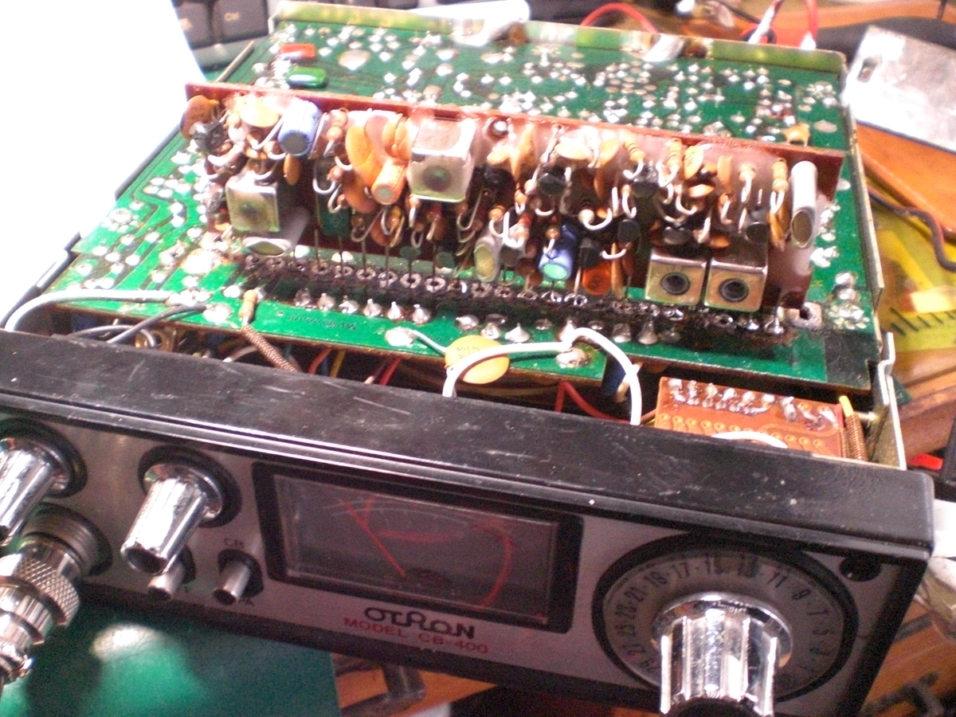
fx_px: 1049
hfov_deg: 49.0
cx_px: 478
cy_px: 358
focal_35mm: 38
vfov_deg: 37.7
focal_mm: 6.3
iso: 800
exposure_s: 1/13
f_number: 3.1
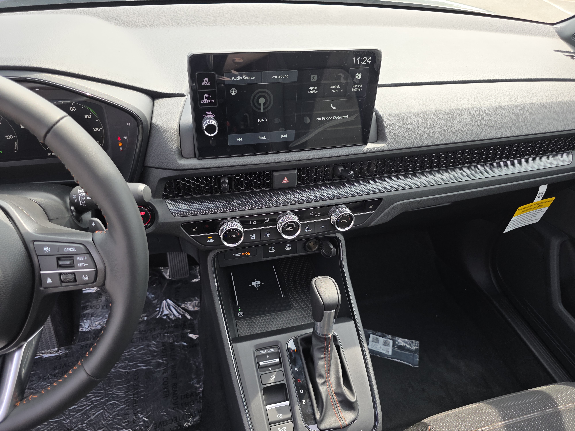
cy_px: 216
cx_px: 288
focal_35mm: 23
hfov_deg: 73.9
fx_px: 382
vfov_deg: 58.9
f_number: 1.7
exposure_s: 1/359
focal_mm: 6.3
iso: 50
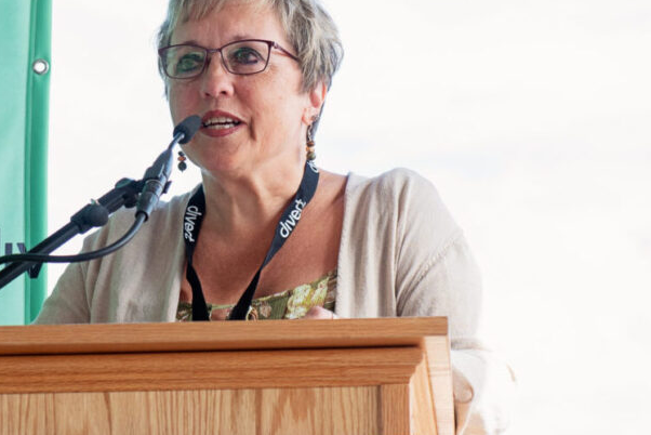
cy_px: 270
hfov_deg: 17.1
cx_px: 195
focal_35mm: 119
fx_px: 2153
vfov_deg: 11.5
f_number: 5
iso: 250
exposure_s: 1/400
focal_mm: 70
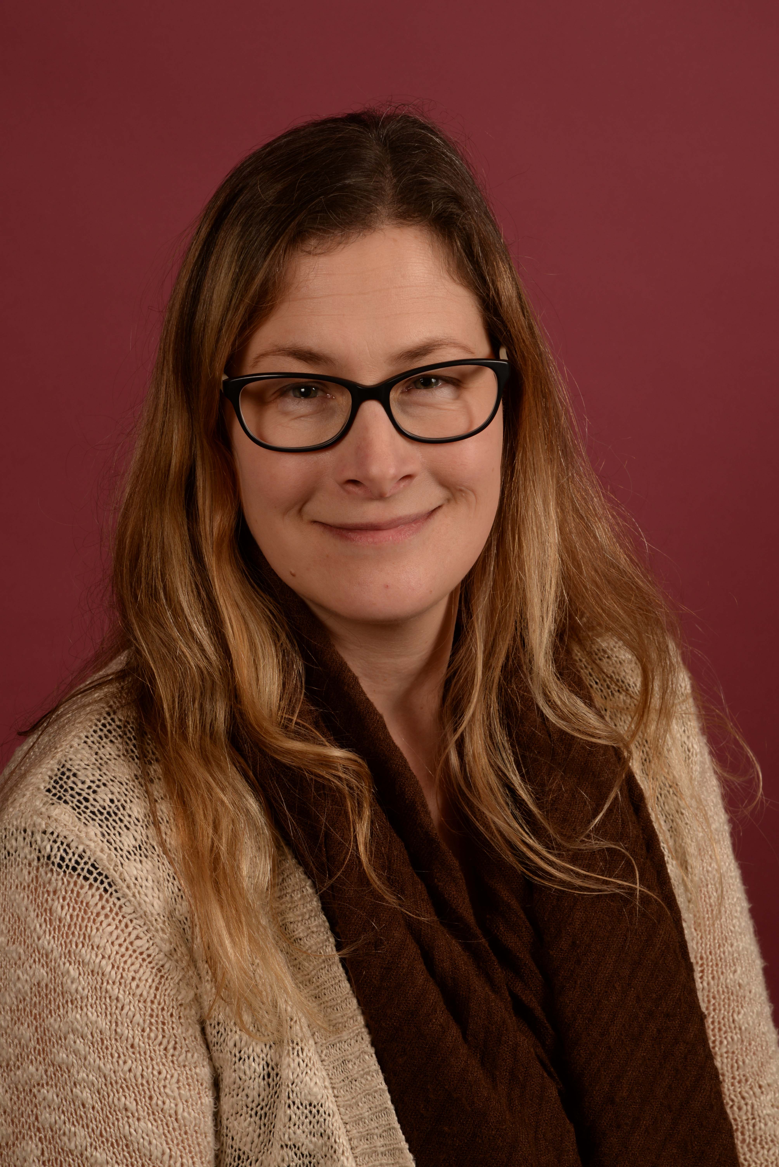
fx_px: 3891
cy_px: 584
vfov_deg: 17.1
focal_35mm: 120
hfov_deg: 11.4
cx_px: 390
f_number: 18
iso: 200
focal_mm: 120
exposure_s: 1/80
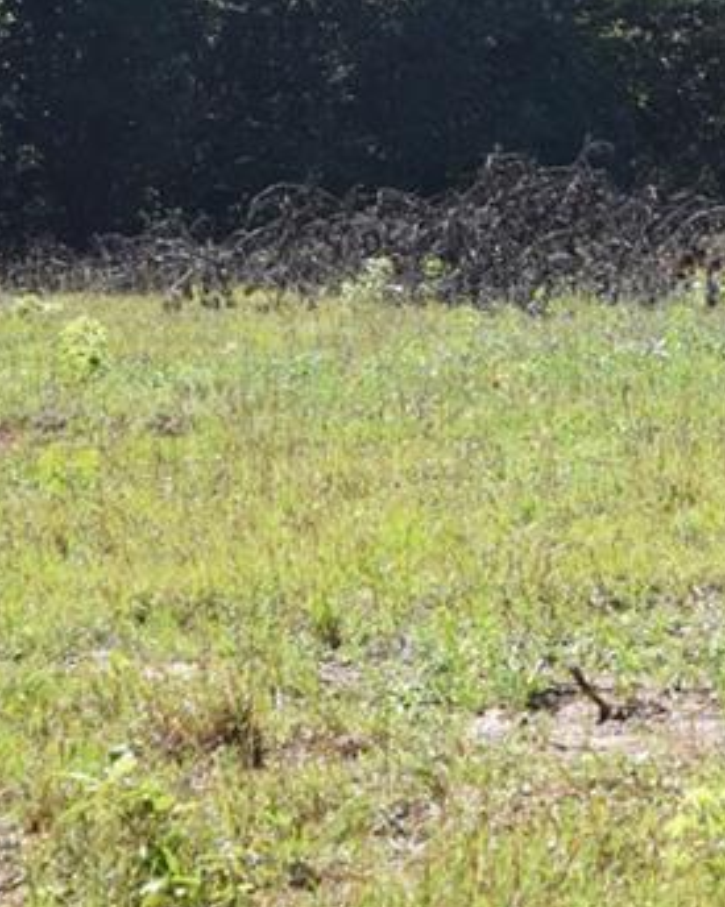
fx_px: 5850
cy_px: 50
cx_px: 1078
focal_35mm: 218
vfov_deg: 8.8
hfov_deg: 7.0
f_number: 8
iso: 200
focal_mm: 52
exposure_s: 1/250
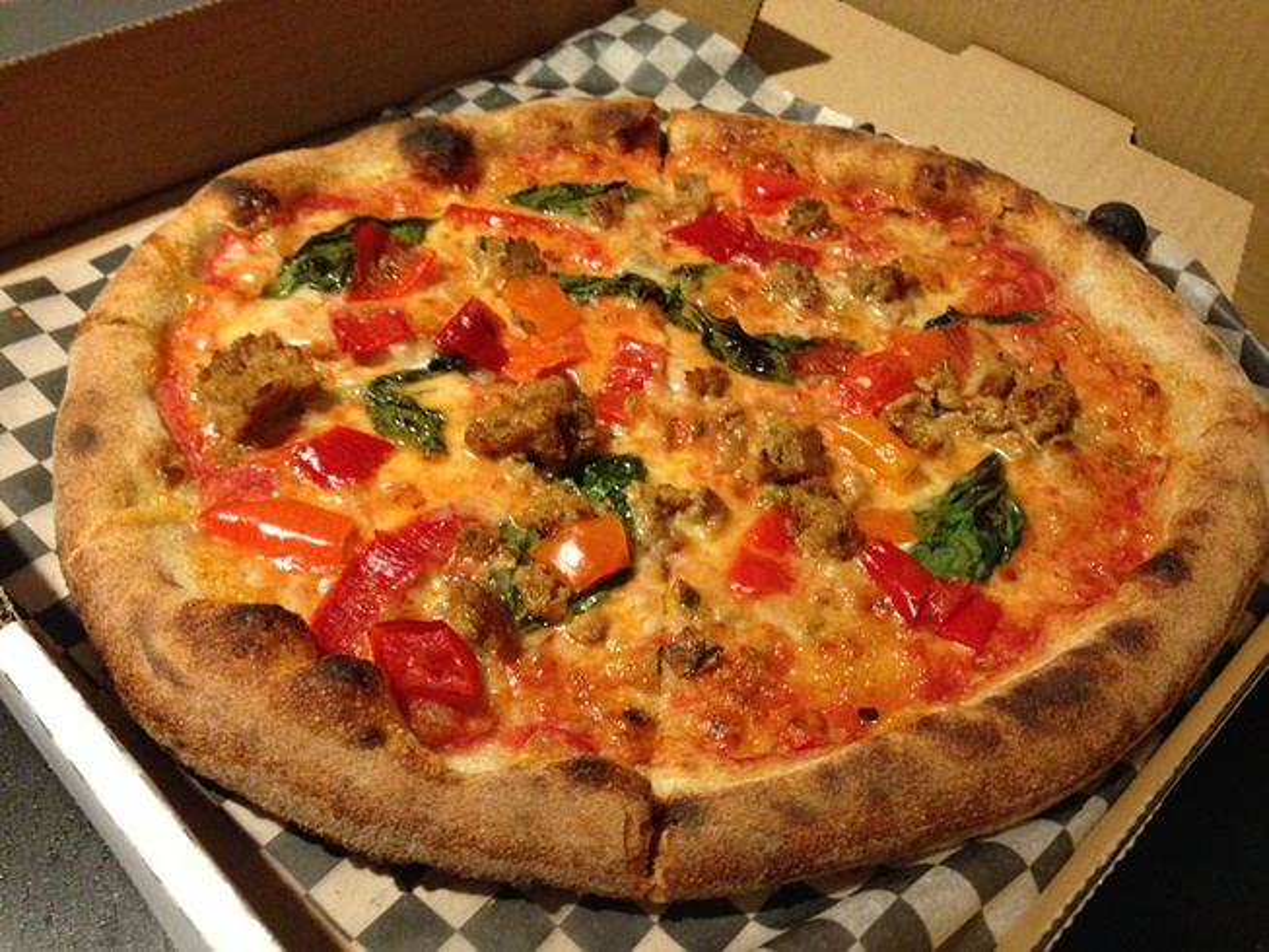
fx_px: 1210
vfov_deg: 43.0
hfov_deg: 55.3
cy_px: 476
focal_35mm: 33
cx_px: 634
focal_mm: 4.12
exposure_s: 1/20
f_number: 2.4
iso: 320
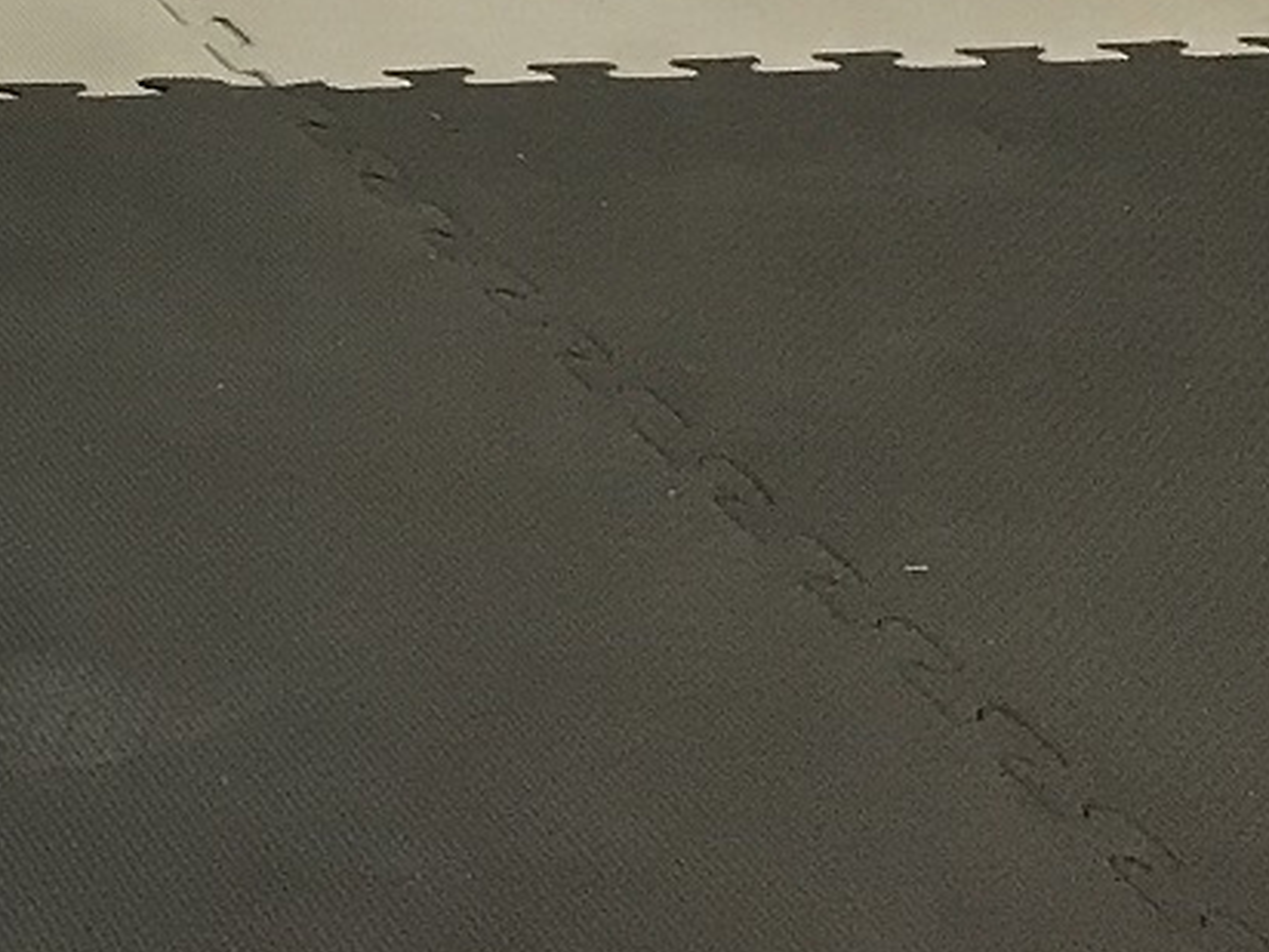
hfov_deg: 12.9
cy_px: -1316
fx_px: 5022
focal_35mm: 137
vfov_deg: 9.6
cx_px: -1118
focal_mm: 3.99
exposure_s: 1/33
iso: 32
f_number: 1.8
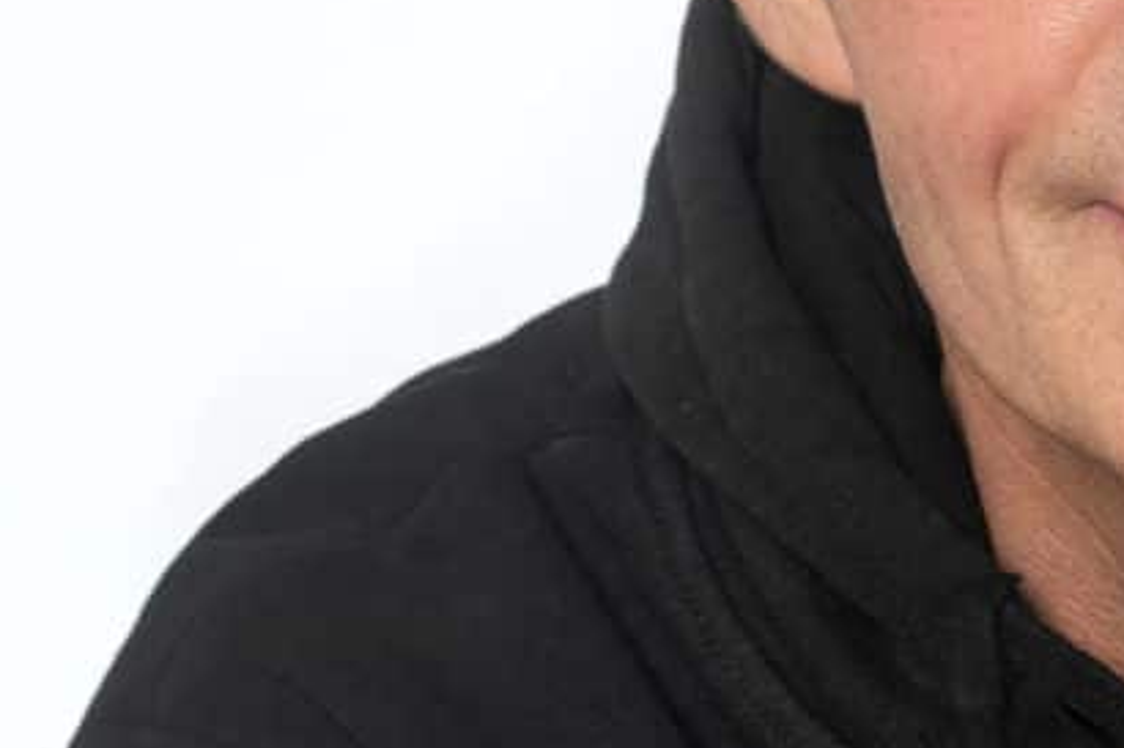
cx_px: 1204
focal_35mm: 487
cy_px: 3
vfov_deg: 2.8
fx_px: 15198
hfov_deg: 4.2
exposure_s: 1/250
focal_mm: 130
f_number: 11
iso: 200
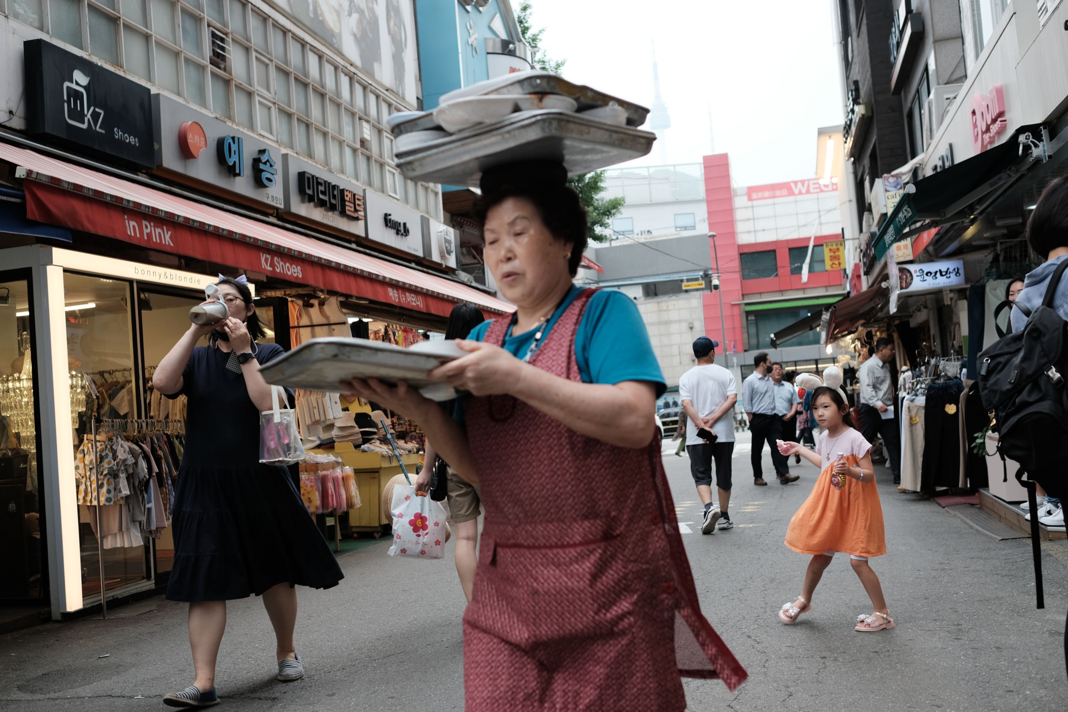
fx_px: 1038
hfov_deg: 54.4
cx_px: 534
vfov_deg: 37.9
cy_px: 356
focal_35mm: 35
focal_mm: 23
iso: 400
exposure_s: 1/450
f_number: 2.8
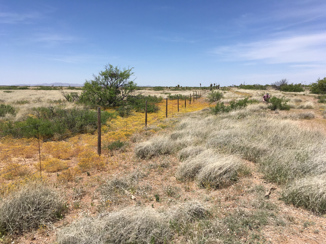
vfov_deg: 48.2
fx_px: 273
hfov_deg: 61.7
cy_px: 122
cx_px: 163
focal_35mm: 29
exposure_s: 1/2331
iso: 25
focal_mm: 4.15
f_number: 2.2
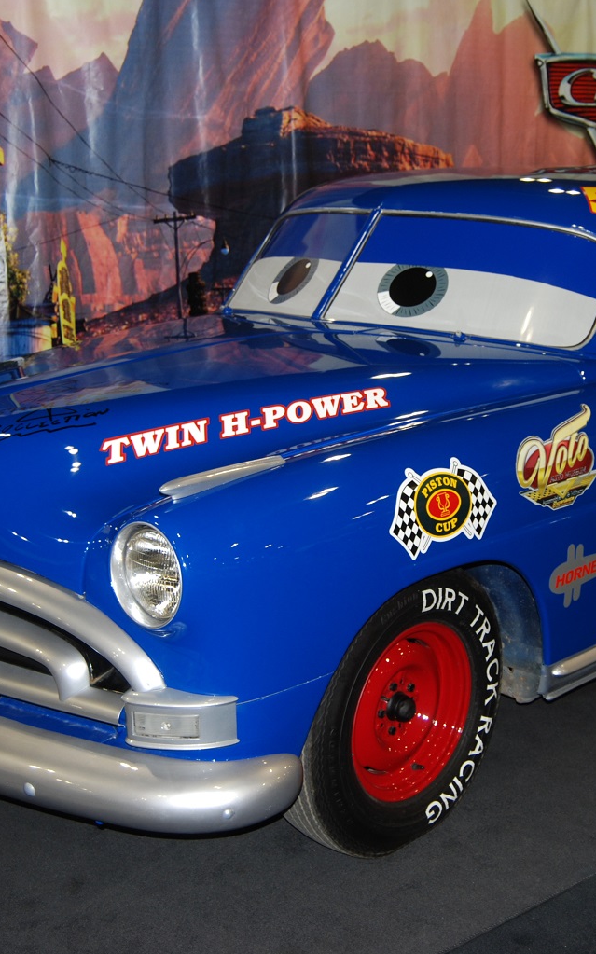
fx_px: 1326
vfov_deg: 39.6
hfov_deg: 25.3
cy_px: 474
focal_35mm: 51
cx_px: 375
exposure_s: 1/60
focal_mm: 22
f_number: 3.8
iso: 200
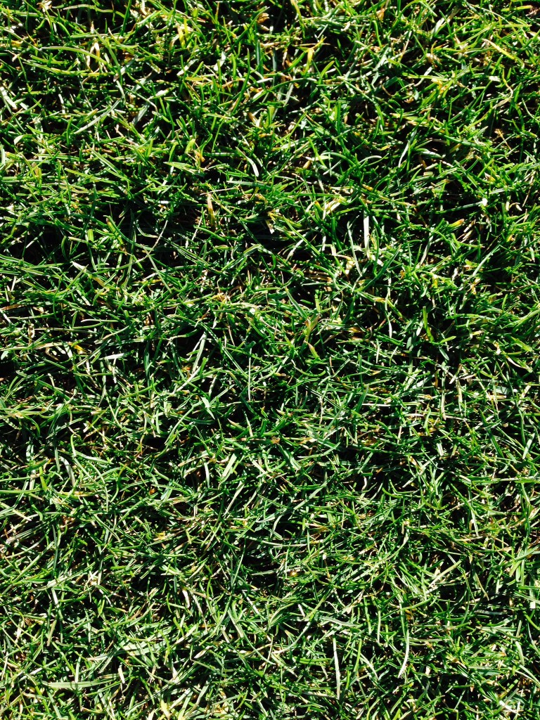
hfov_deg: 42.9
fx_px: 686
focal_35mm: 33
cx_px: 270
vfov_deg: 55.4
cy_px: 360
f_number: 2.4
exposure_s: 1/369
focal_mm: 4.12
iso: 50
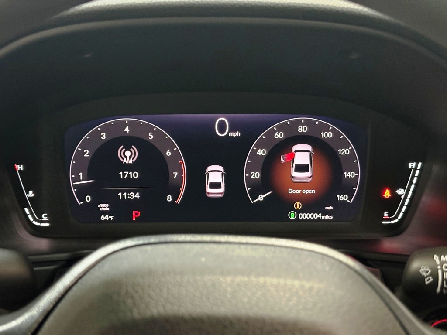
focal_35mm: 48
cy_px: 168
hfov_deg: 39.7
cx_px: 224
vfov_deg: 30.3
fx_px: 620
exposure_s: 1/24
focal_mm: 6.86
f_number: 1.78
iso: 640
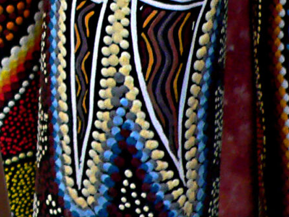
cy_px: -182
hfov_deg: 10.7
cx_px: -329
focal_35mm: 166
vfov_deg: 8.6
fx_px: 1386
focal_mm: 6
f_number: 3.3
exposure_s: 1/100
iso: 200
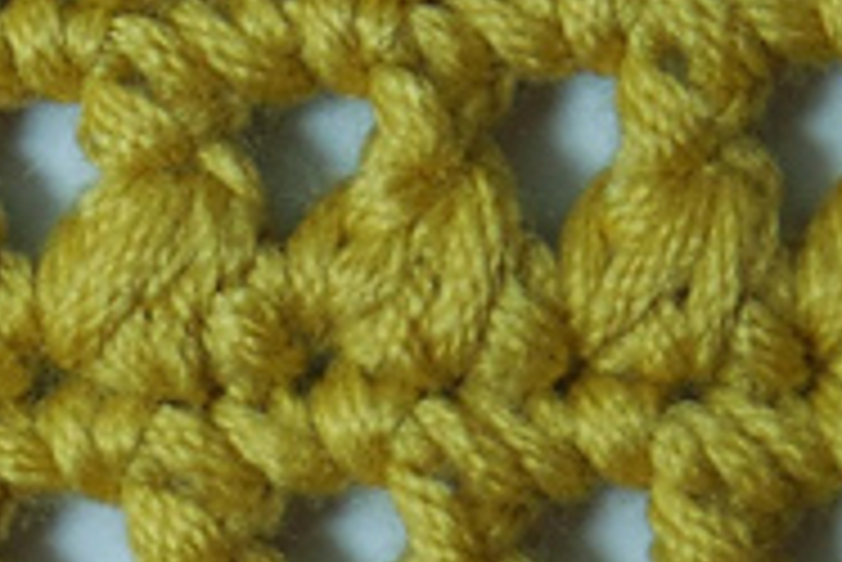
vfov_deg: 5.2
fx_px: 6156
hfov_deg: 7.8
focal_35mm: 263
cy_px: 679
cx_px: 9
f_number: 5.6
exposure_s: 1/80
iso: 400
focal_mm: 50
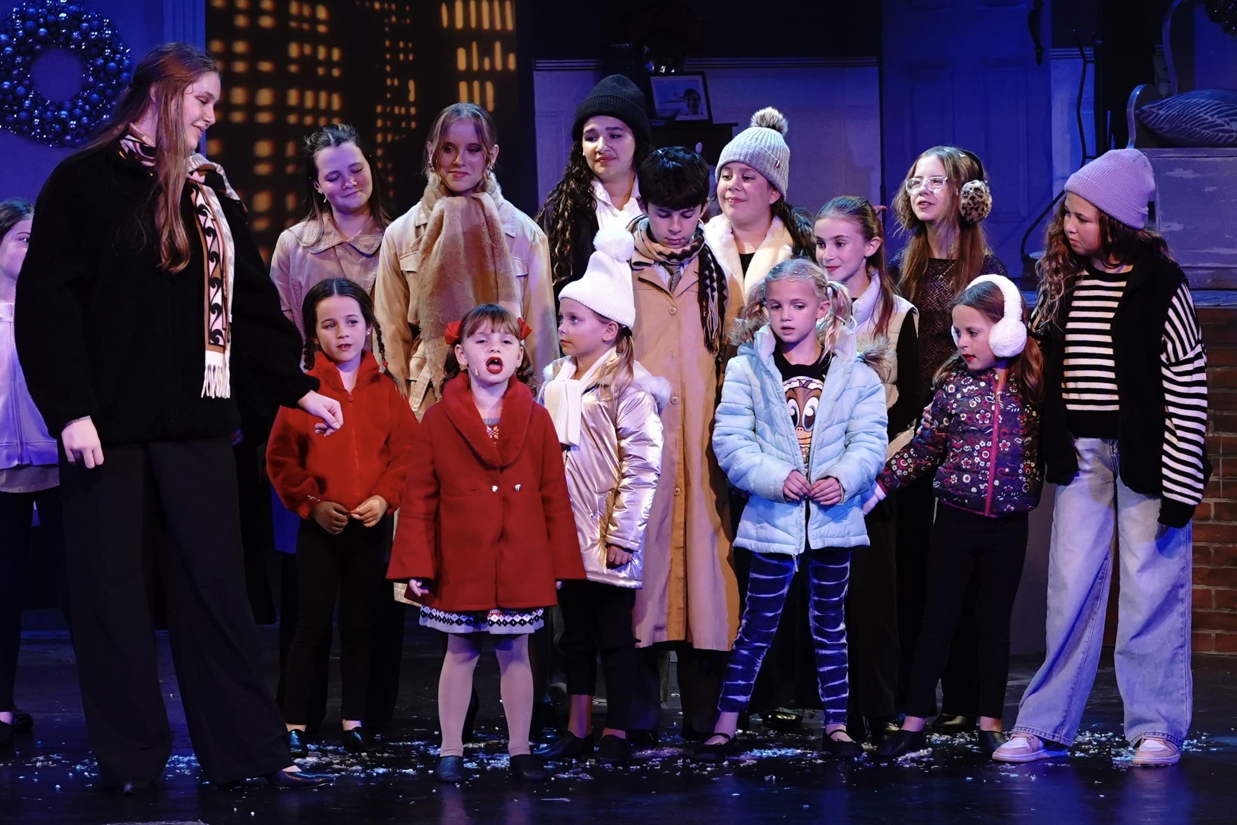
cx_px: 618
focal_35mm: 55
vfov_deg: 24.6
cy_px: 412
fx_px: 1890
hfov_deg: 36.2
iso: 2500
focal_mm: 55
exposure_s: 1/250
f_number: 4.5
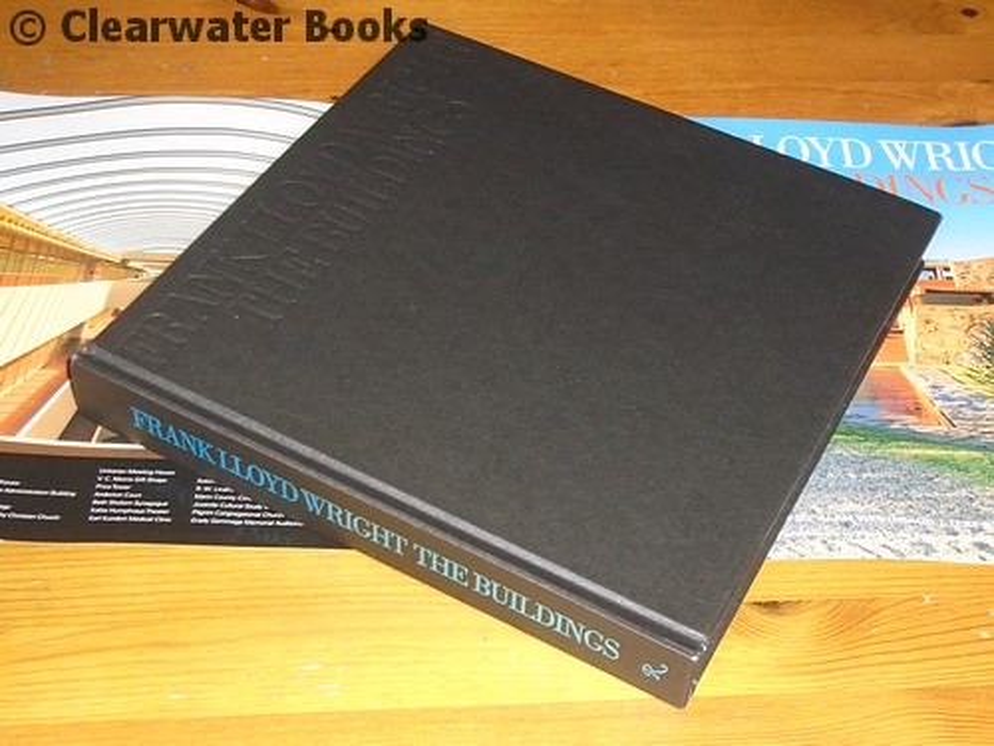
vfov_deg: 25.2
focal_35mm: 58
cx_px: 497
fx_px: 1665
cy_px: 373
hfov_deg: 33.2
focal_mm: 10.2
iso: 400
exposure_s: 1/30
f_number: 4.9
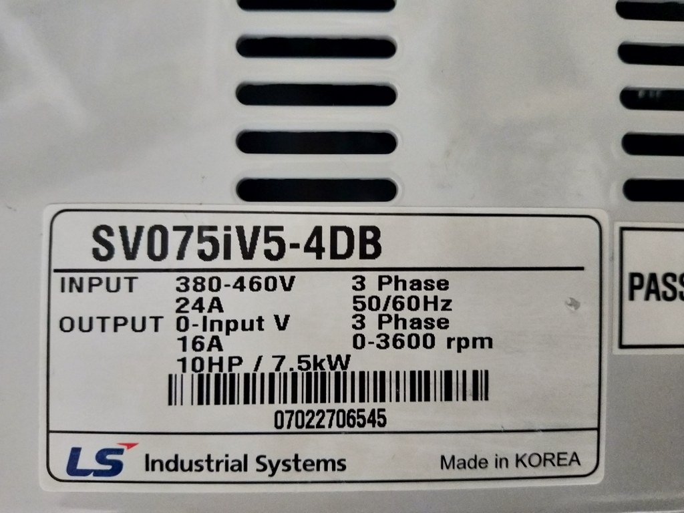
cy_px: 256
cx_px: 342
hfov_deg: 73.9
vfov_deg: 58.9
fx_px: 454
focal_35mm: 23
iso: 330
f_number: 1.7
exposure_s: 1/33
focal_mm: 3.99
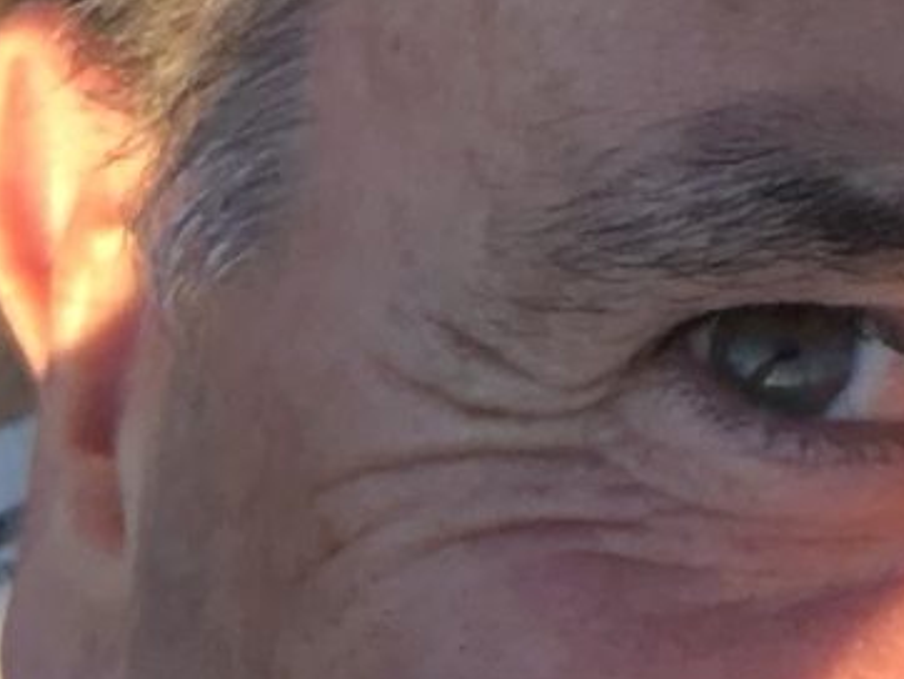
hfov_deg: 7.8
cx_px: 2557
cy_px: -1364
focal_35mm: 226
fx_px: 5906
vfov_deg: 6.1
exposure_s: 1/120
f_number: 2.2
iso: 20
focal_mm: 2.87
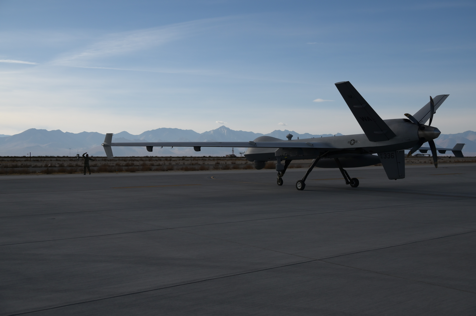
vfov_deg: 34.2
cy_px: 158
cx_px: 238
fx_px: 515
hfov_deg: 49.6
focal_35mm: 39
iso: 500
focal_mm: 39
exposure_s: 1/5000
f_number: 5.6
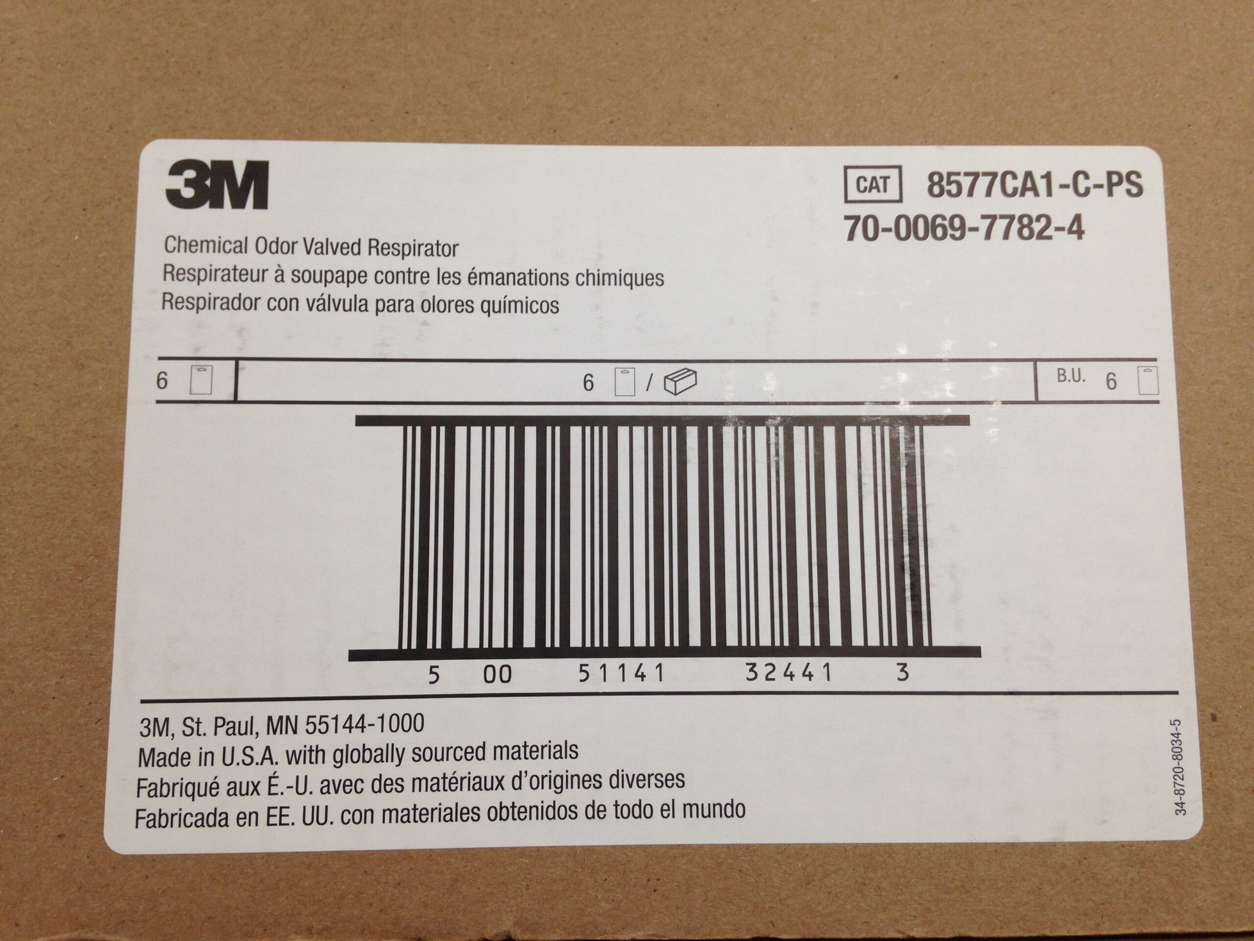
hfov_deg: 55.4
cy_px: 470
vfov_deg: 42.9
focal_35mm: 33
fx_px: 1195
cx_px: 627
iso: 50
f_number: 2.4
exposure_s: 1/60
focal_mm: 4.12
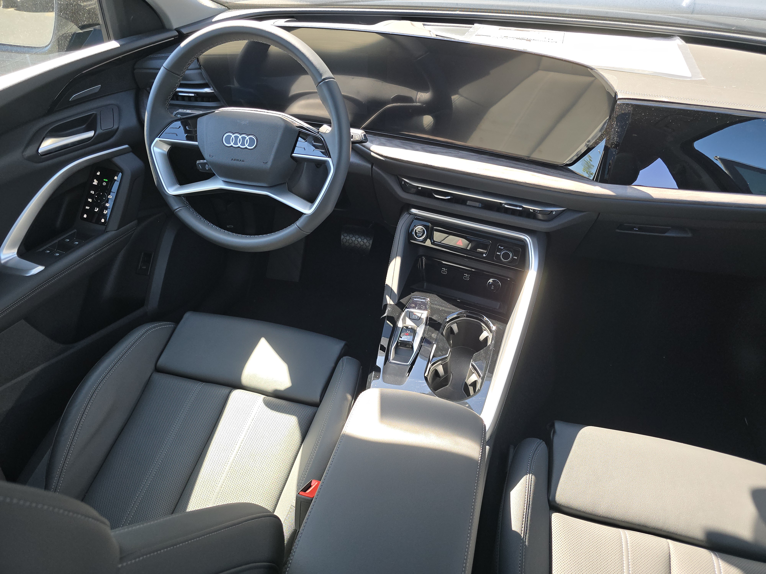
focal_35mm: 23
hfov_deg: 73.9
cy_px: 287
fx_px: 509
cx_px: 383
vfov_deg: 58.9
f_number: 1.7
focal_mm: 6.3
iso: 50
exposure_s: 1/180
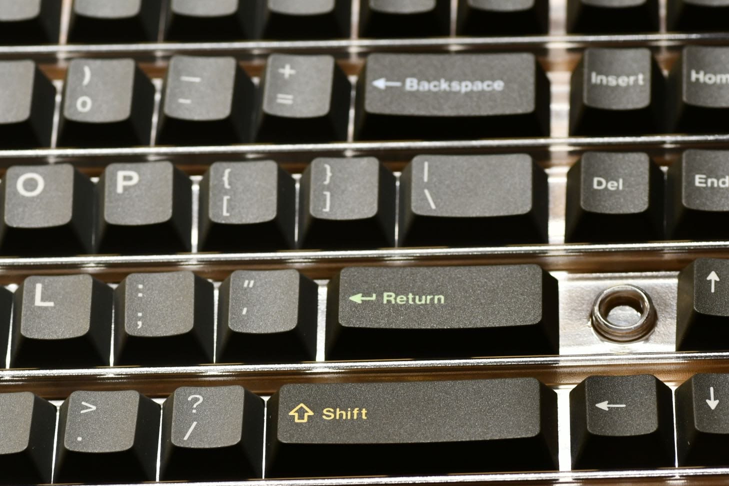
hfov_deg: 13.7
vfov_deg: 9.1
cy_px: 269
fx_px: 3037
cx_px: 357
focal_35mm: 150
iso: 800
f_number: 7.1
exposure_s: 1/40
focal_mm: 90
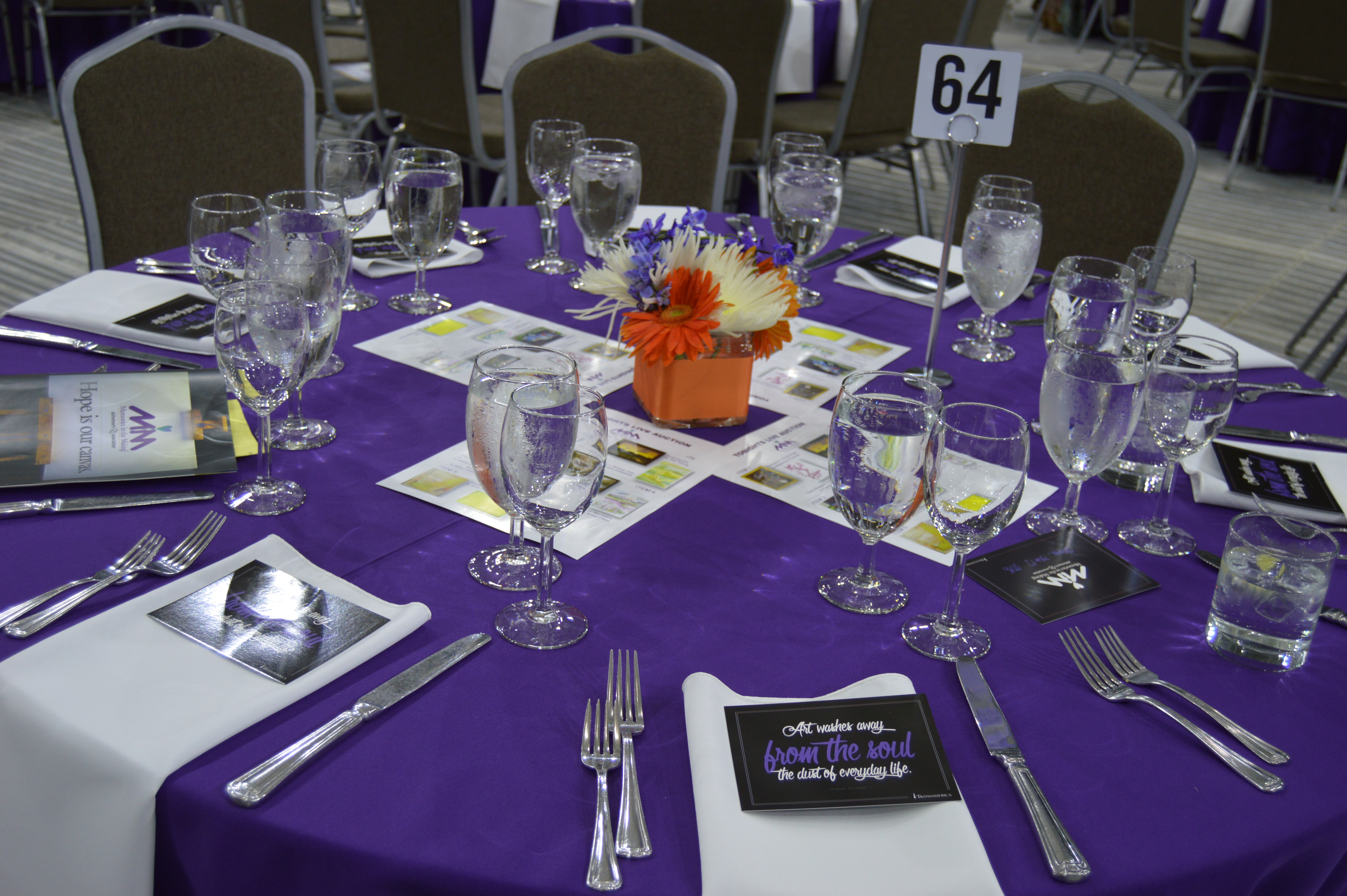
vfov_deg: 34.1
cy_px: 448
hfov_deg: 49.6
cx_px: 674
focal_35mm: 39
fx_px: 1458
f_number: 4
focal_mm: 26
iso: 360
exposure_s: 1/125
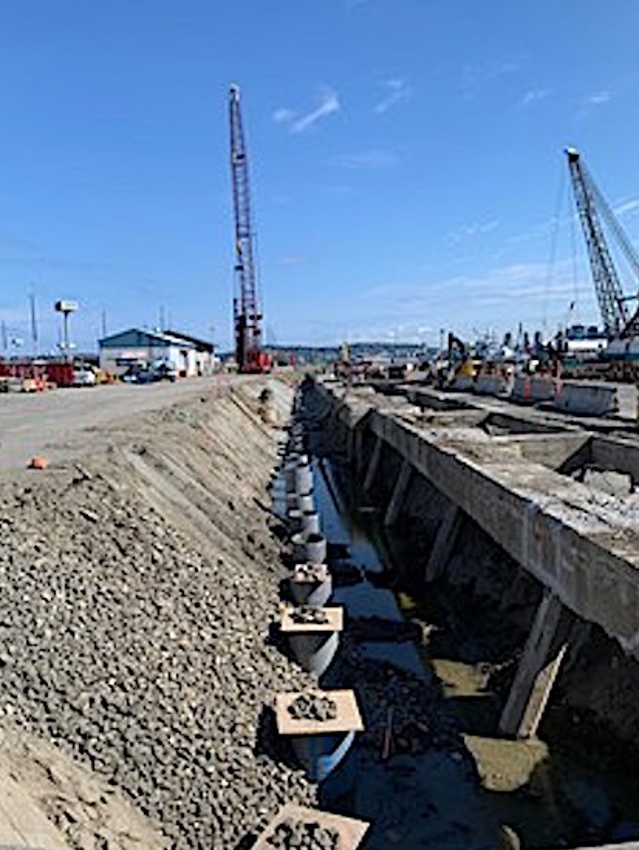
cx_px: 315
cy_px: 468
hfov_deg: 48.3
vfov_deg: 61.5
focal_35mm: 29
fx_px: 713
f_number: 1.8
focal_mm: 4.25
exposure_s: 1/2160
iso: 25
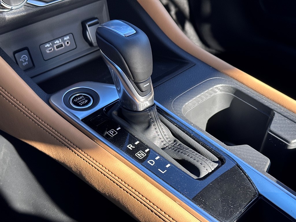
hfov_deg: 39.7
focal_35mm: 48
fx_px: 410
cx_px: 148
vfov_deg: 30.3
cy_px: 111
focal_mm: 6.86
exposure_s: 1/130
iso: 50
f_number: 1.78
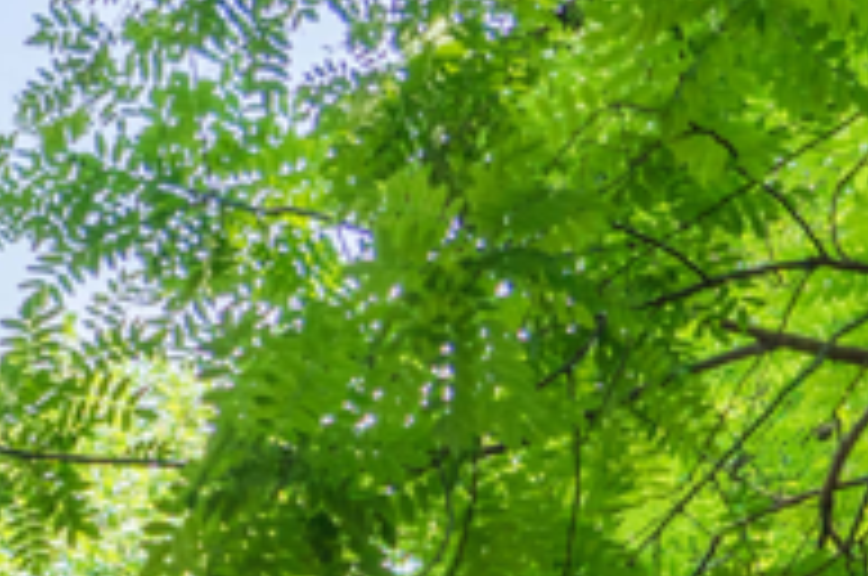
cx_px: -605
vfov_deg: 7.8
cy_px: 981
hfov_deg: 11.4
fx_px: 4092
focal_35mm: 170
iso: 100
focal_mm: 32
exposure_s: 1/200
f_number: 4.5
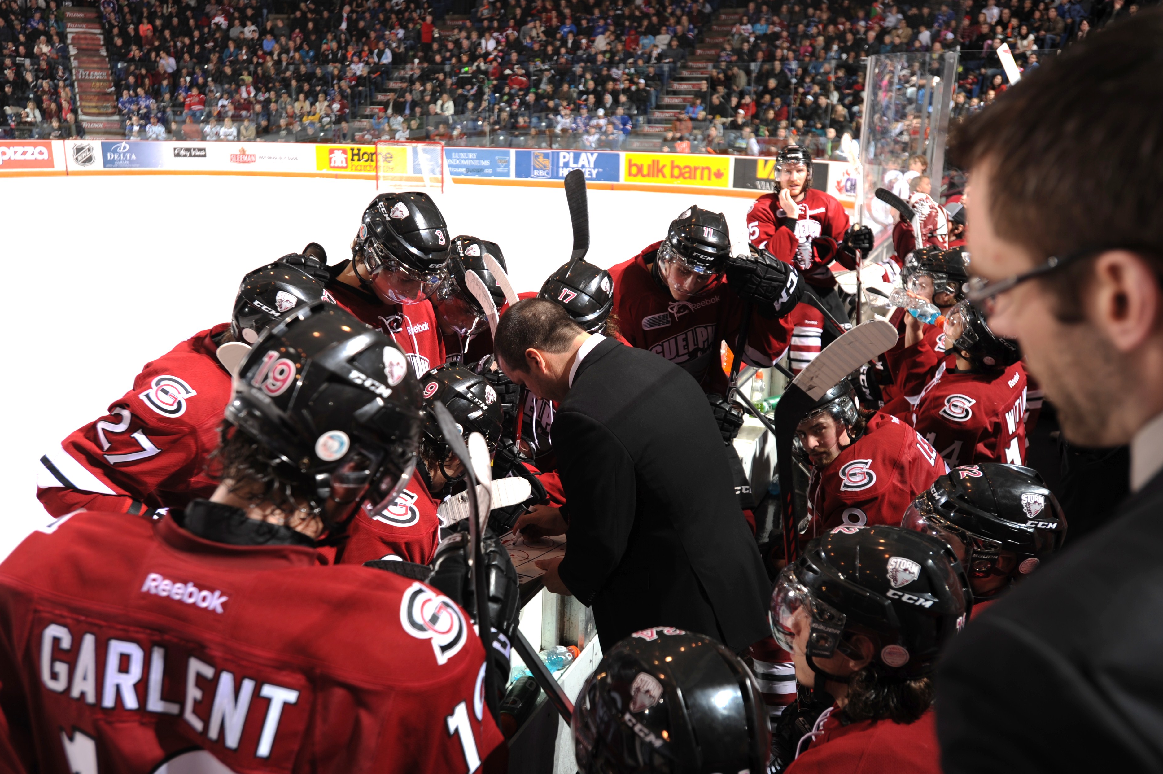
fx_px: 1098
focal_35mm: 34
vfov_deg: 38.8
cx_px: 534
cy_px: 438
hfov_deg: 55.8
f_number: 4.5
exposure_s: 1/250
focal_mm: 30
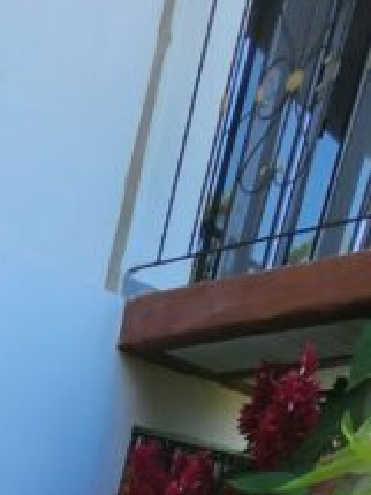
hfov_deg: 16.7
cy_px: 1135
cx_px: -403
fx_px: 887
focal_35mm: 62
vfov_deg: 16.2
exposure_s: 1/362
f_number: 2.2
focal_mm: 2.2
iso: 50
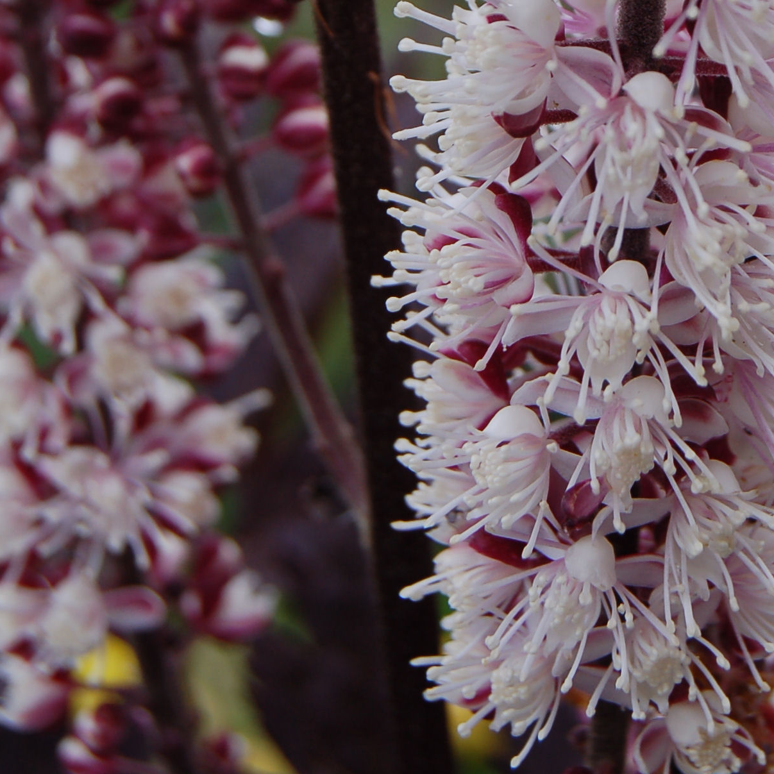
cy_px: 10
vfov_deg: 13.6
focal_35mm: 127
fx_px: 3213
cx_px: 628
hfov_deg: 13.7
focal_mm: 40
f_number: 8
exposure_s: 1/200
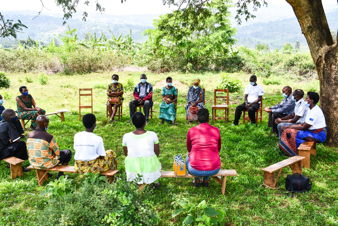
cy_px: 113
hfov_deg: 49.6
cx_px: 169
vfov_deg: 34.2
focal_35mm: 39
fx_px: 366
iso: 250
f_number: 8
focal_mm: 26
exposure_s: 1/250
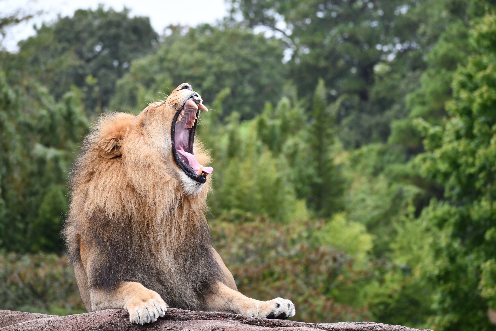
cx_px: 224
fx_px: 2824
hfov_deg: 10.0
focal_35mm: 205
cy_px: 175
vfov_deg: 6.7
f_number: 4.8
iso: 640
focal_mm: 120
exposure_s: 1/250
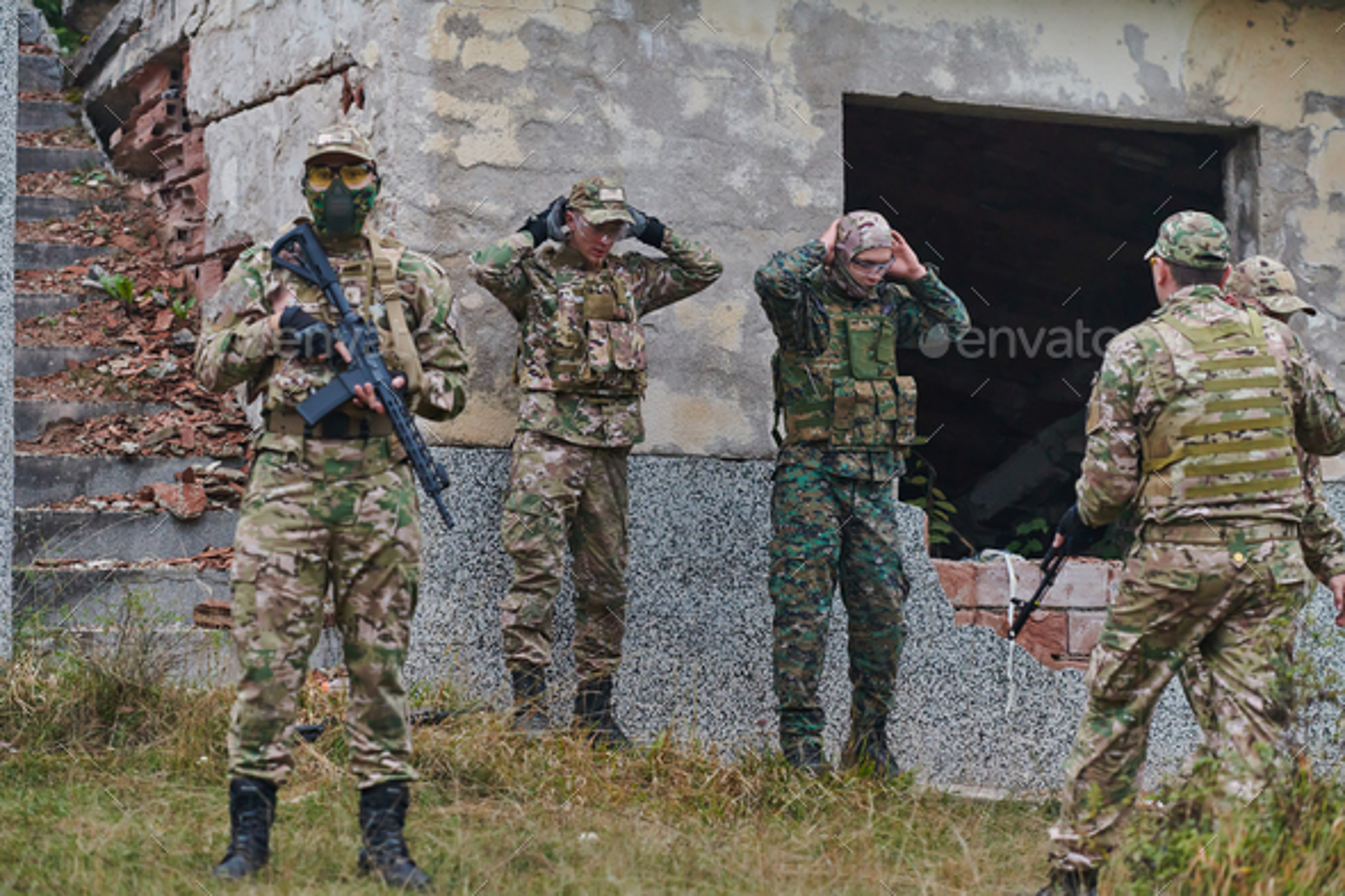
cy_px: 448
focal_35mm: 122
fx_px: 4557
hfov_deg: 16.8
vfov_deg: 11.2
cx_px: 672
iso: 3200
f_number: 3.5
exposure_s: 1/320
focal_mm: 122
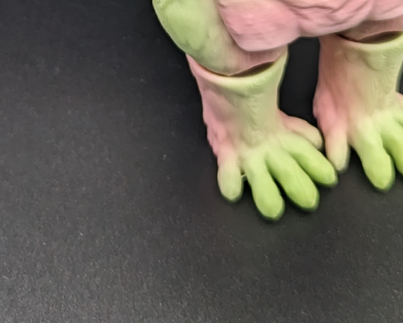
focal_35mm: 163
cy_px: -188
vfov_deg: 9.2
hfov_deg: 11.7
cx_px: 10
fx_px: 1945
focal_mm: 6.81
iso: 45
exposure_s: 1/108
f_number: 1.85
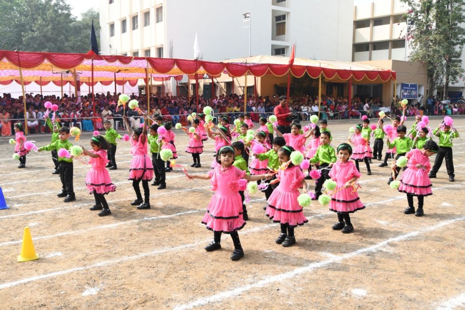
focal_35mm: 33
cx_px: 232
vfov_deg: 40.0
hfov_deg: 57.2
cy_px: 155
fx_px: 426
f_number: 5.6
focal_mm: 22
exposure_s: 1/250
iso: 160
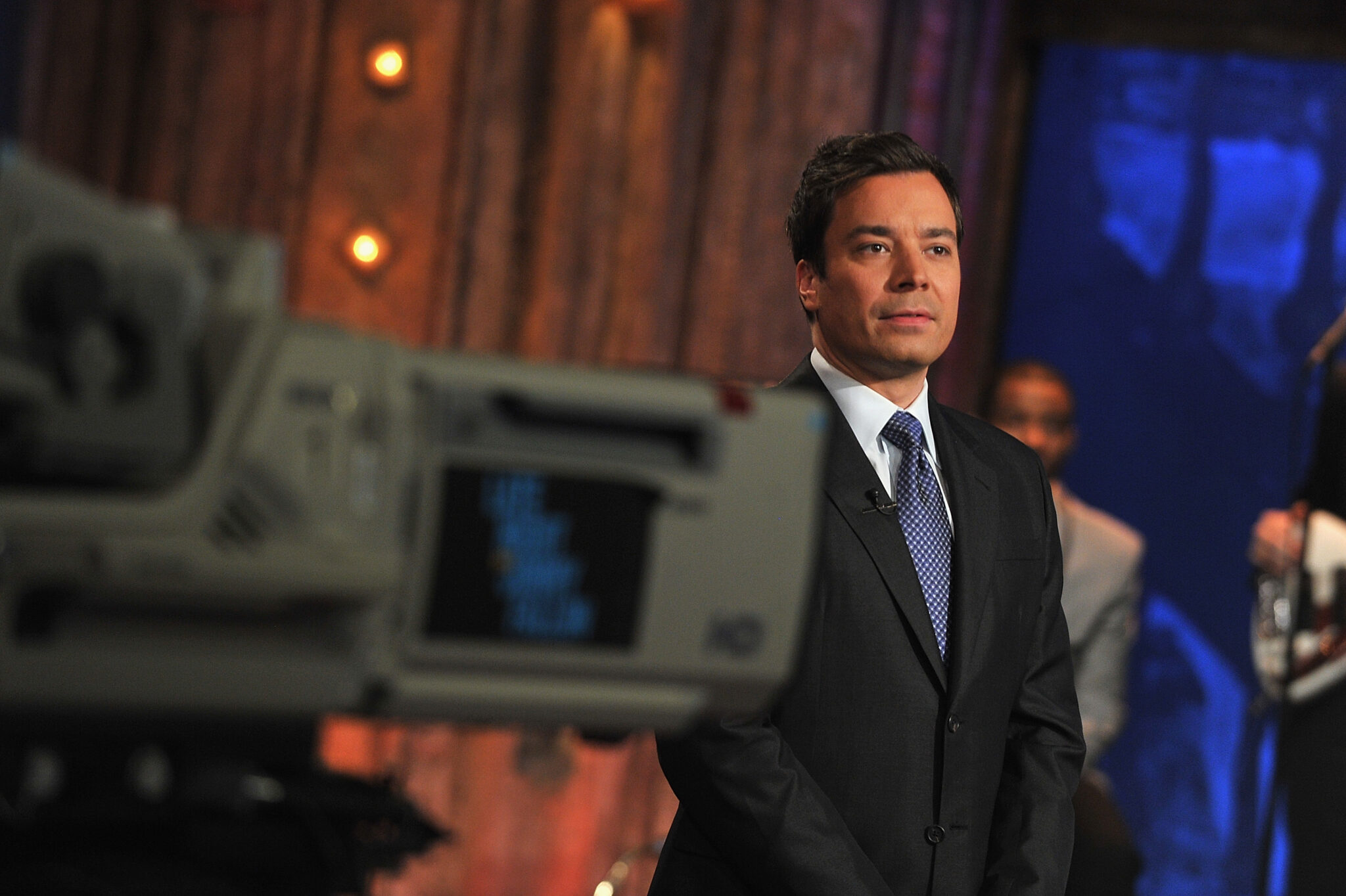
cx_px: 673
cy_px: 448
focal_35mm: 200
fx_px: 7475
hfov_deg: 10.3
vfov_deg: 6.9
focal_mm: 200
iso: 2000
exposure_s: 1/160
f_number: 3.5
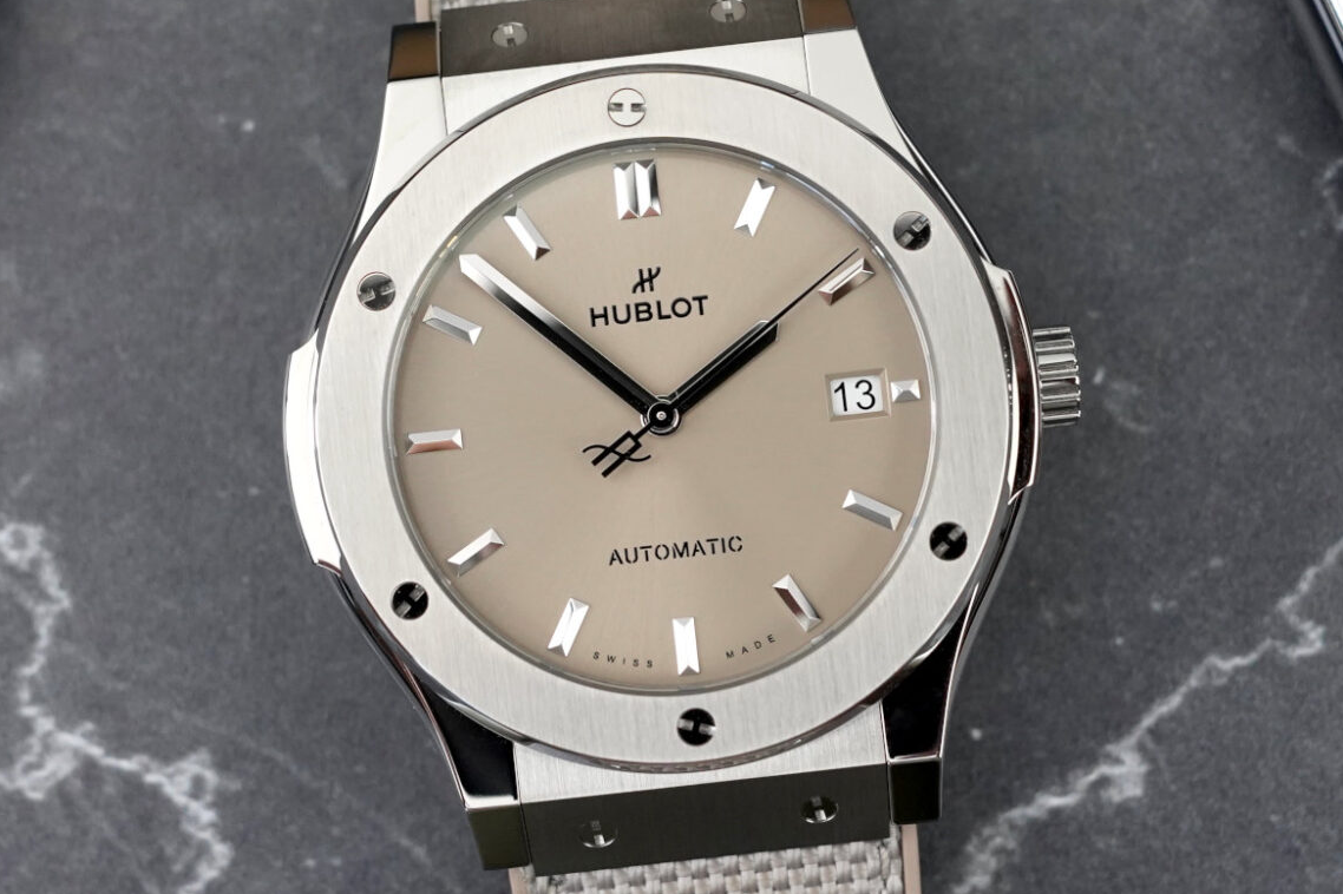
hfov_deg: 31.9
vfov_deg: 21.5
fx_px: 2349
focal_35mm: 63
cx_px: 649
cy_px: 525
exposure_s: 1/250
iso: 2000
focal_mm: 35
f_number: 5.6
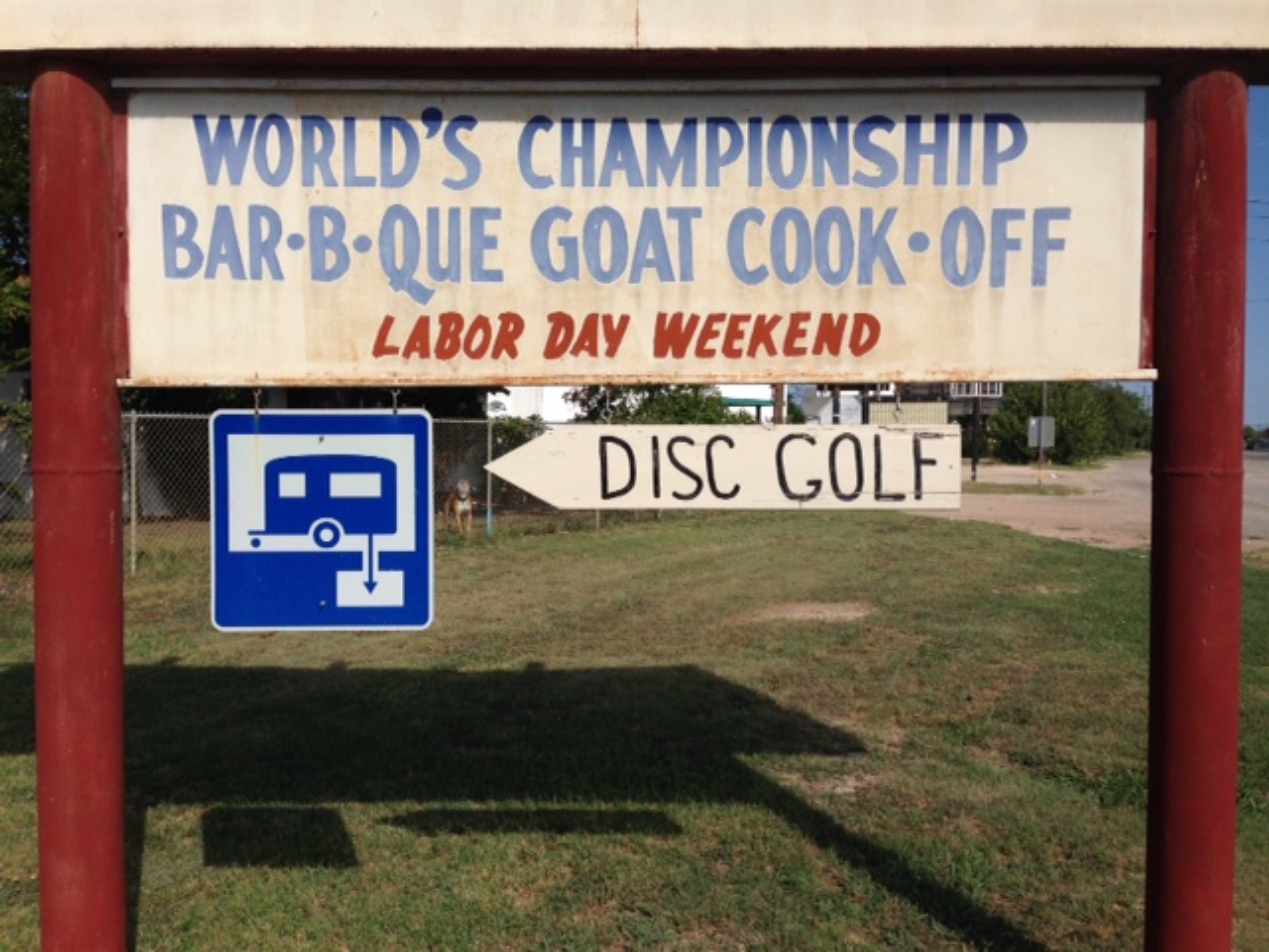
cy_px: 476
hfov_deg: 55.4
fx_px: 1210
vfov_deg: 42.9
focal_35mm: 33
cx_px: 634
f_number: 2.4
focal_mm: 4.12
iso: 50
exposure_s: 1/3195
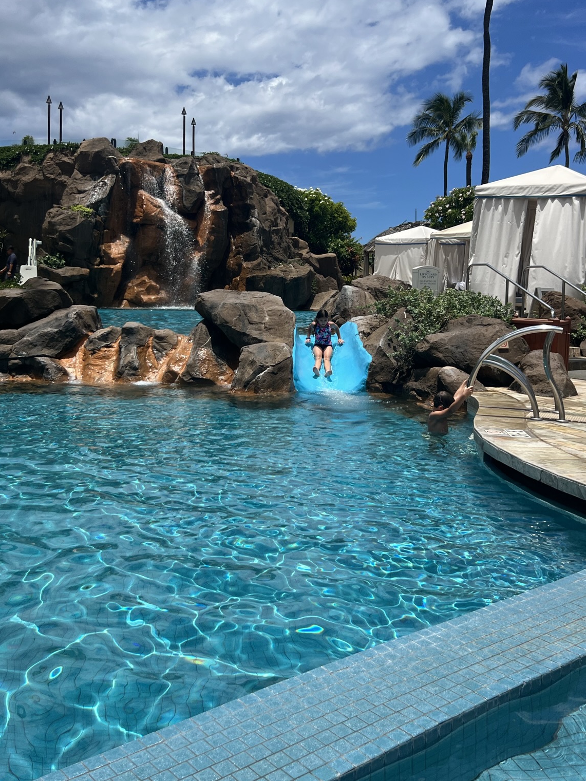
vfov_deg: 52.4
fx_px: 790
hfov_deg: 40.7
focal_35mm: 35
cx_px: 270
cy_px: 331
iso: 50
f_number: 1.5
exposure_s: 1/8000
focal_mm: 5.7
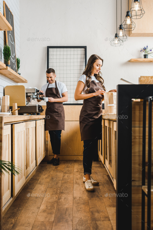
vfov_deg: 39.6
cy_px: 115
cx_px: 76
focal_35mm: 50
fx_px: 318
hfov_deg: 27.0
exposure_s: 1/200
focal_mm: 50
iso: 200
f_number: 3.5
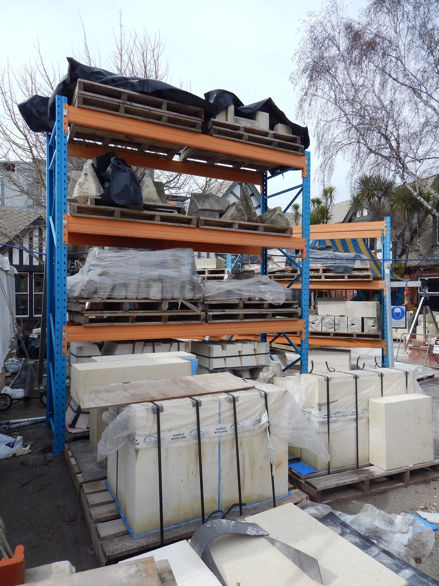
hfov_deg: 58.9
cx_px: 220
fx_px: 389
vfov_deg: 73.9
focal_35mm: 23
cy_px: 293
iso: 125
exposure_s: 1/400
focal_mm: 4
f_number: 6
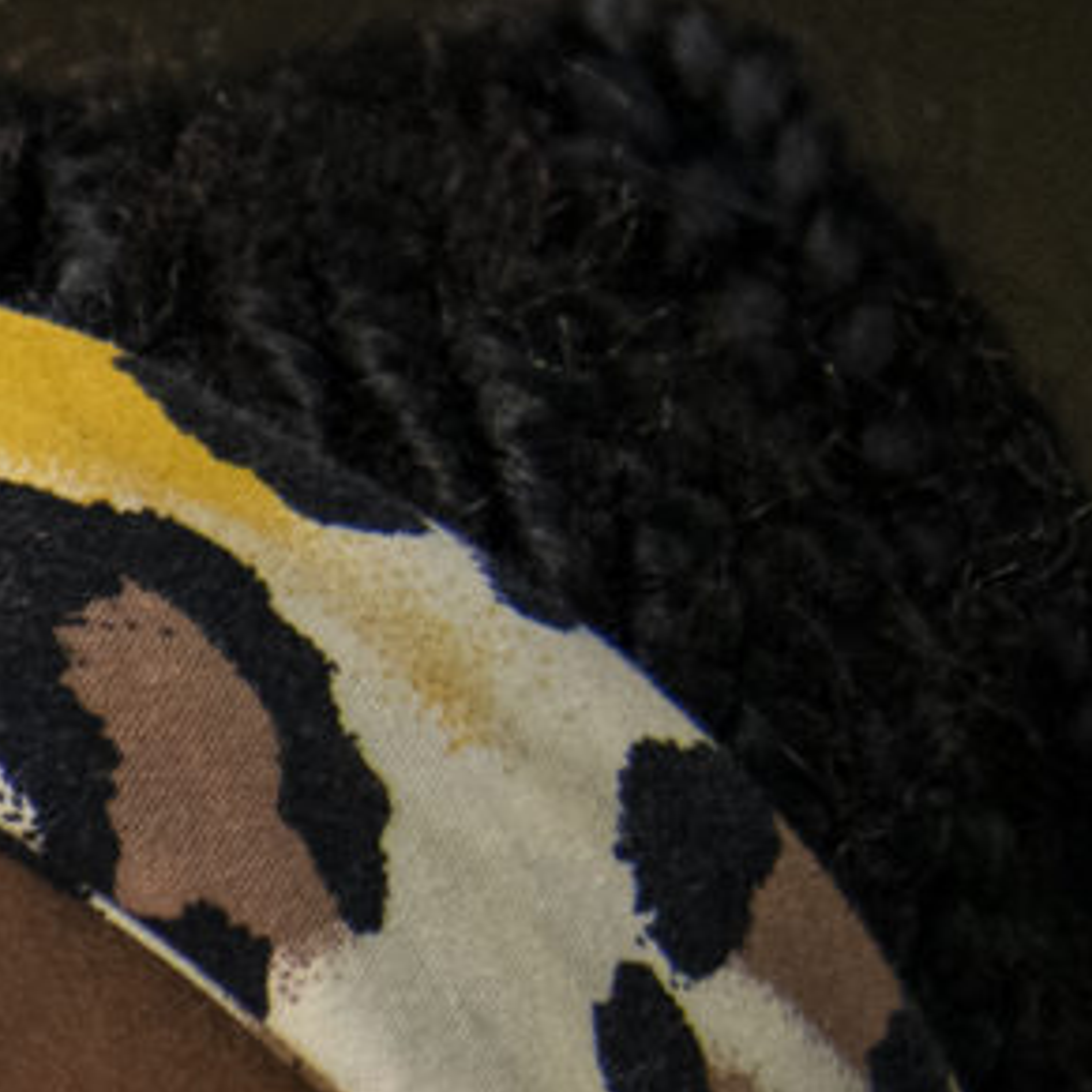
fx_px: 7745
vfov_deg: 7.5
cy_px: 2651
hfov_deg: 7.3
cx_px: -1899
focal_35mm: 217
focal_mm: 29
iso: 1600
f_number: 2.8
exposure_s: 1/1250
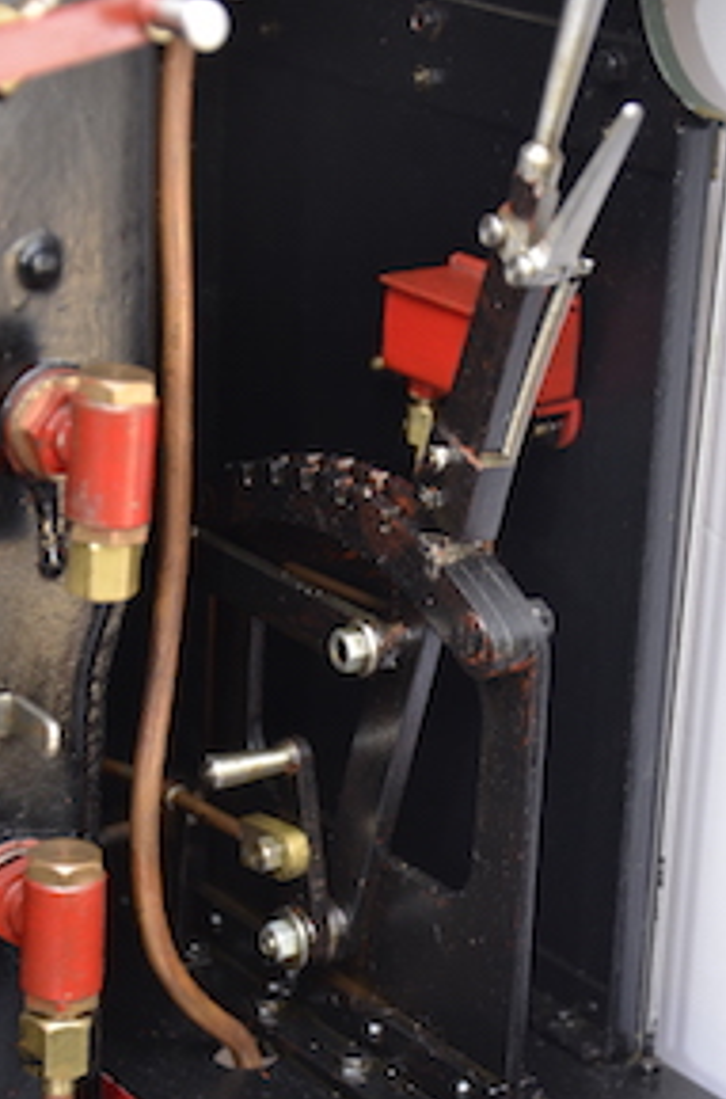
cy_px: 605
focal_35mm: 110
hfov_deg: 12.4
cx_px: 403
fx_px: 3347
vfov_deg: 18.6
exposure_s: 1/60
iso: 400
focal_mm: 52
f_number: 5
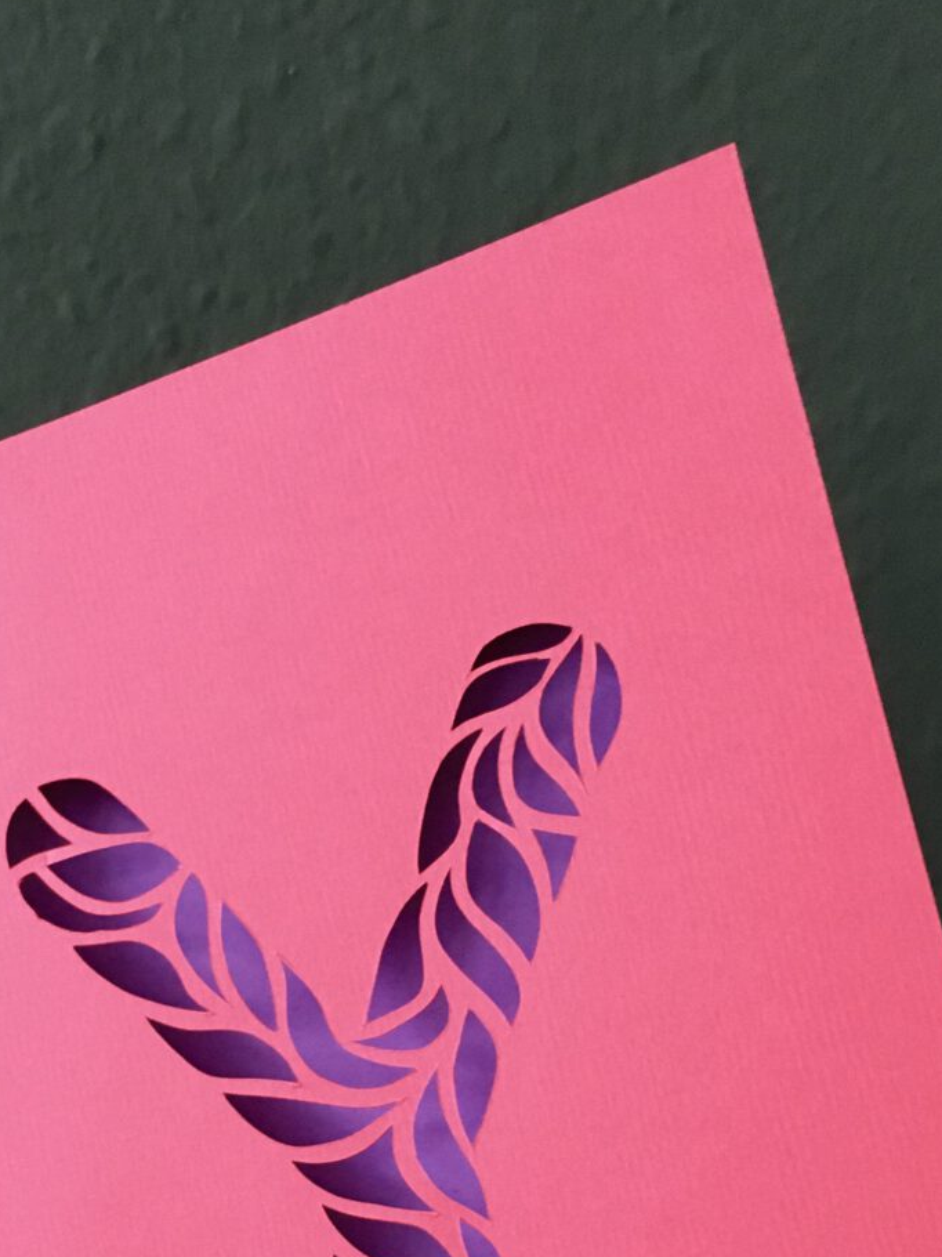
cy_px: 1069
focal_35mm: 51
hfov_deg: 28.3
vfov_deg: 35.8
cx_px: 283
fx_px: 1851
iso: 250
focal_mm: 4.15
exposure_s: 1/17
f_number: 2.2
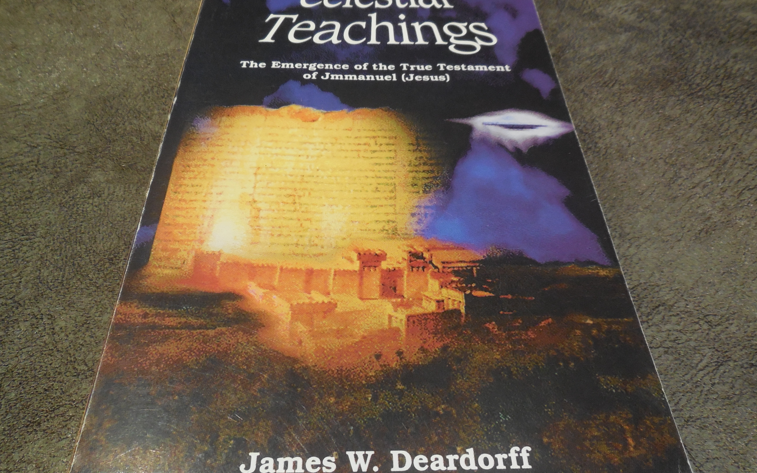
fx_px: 557
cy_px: 237
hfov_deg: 68.4
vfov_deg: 46.0
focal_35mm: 27
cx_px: 377
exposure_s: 1/30
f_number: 3.1
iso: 400
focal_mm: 4.5
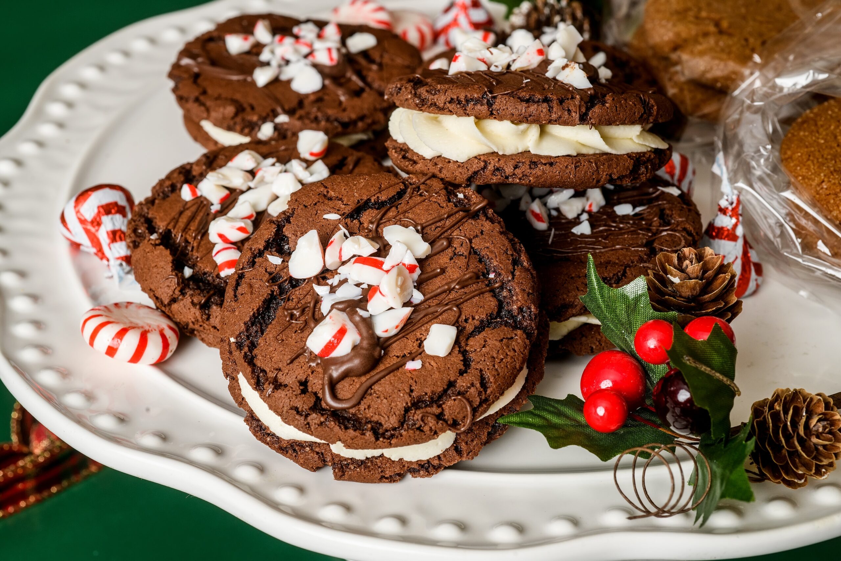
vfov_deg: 22.6
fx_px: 1402
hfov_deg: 33.4
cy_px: 280
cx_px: 420
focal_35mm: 60
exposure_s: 1/160
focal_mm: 60
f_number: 14
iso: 500
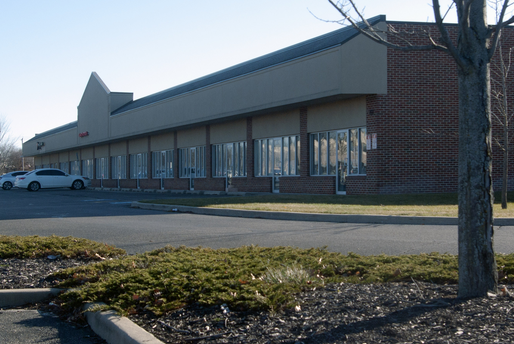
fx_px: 925
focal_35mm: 65
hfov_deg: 31.1
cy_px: 115
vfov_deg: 21.0
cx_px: 253
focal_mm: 31
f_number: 9
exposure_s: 1/500
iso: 400
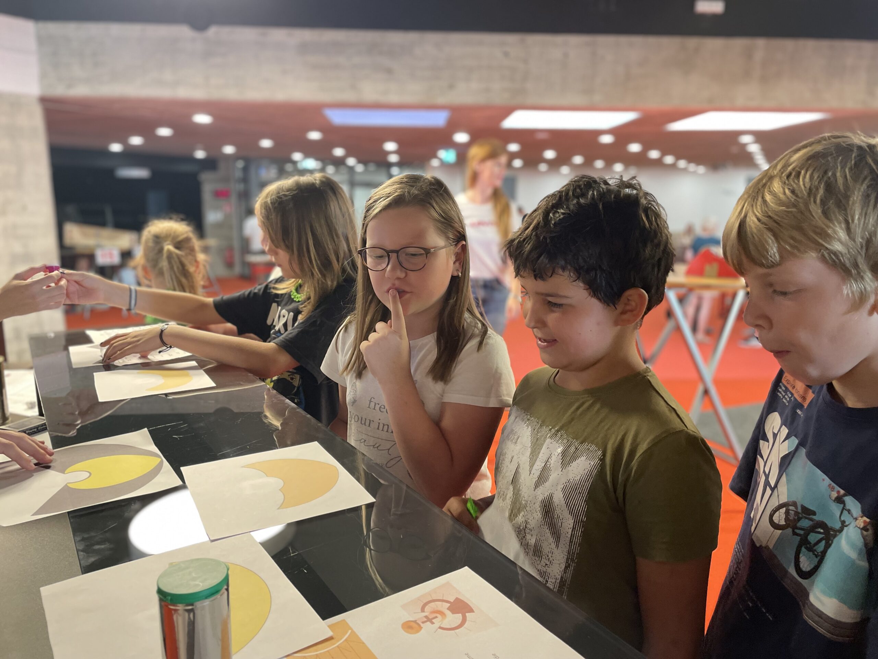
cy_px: 330
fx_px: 659
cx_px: 439
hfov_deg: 67.3
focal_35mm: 26
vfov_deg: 53.1
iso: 250
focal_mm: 4.2
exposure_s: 1/50
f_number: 1.6
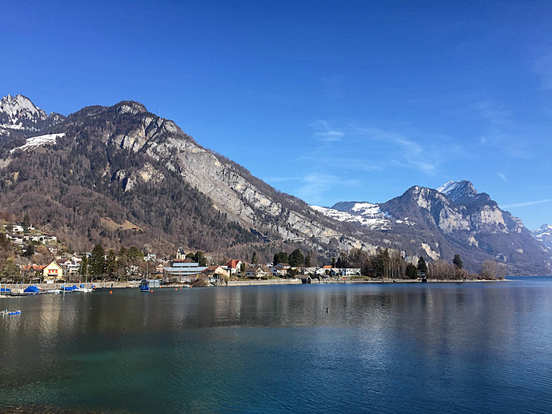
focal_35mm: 29
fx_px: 462
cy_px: 207
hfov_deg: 61.7
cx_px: 276
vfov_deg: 48.2
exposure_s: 1/1522
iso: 32
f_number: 2.2
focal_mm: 4.15
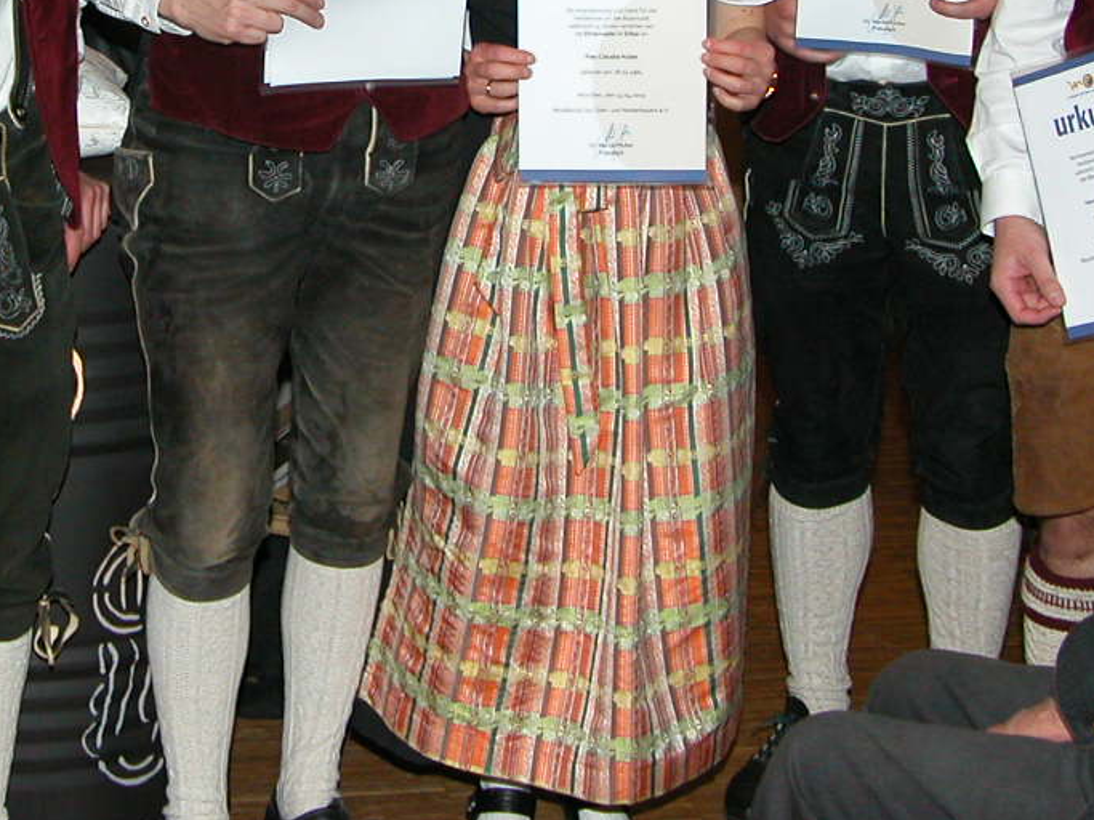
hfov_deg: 23.6
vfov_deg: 17.6
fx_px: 2591
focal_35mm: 82
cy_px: 6
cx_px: 266
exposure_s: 1/60
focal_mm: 8.9
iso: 200
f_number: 2.8
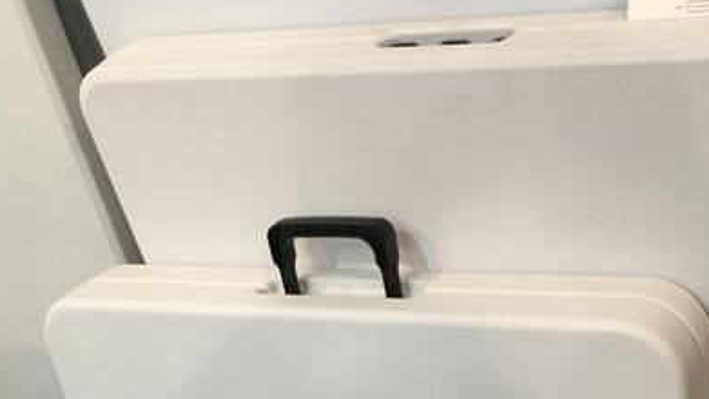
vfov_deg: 19.2
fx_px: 1166
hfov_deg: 33.4
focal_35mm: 62
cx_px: 500
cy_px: 326
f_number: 2.2
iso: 40
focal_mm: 4.15
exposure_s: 1/17
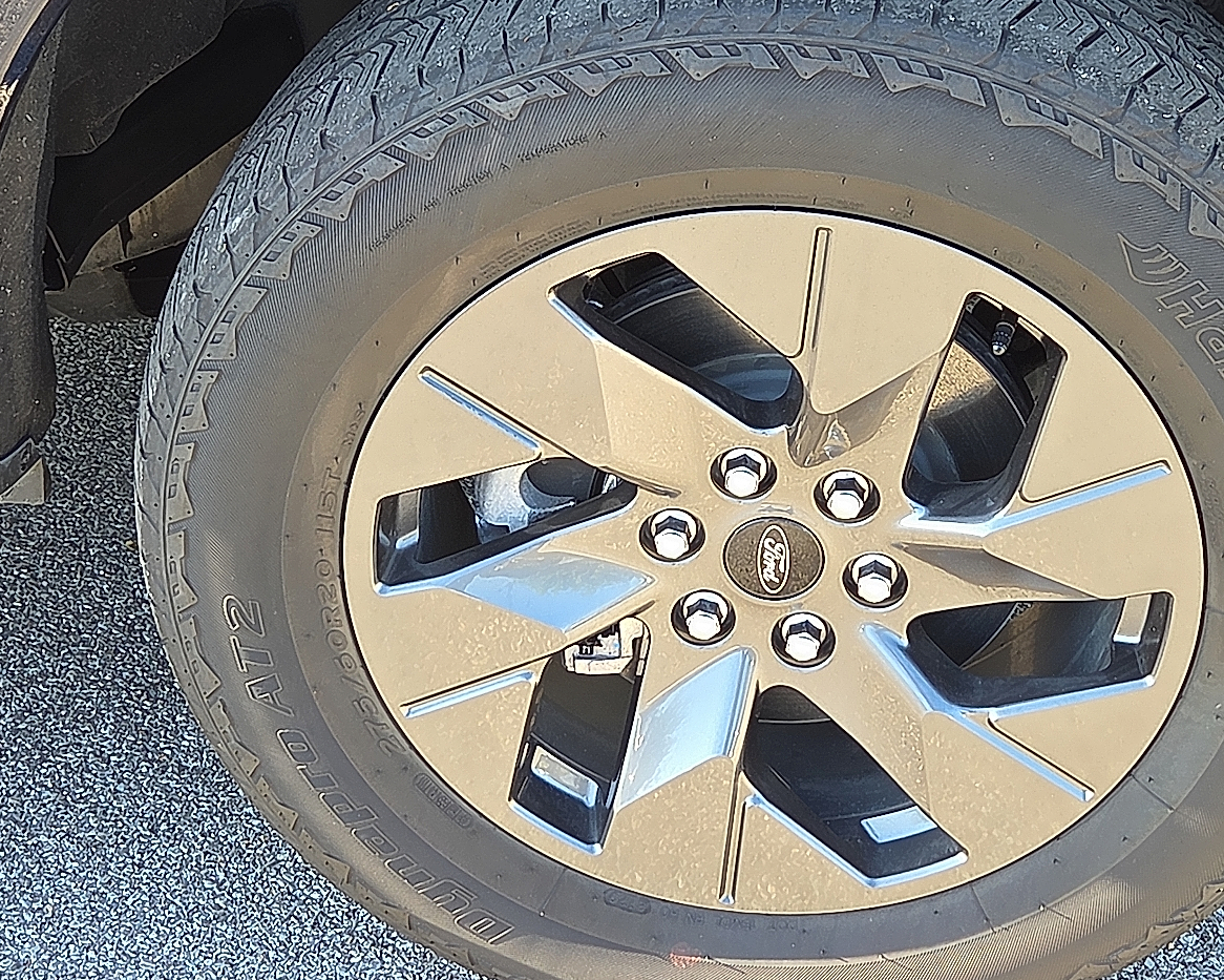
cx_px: 823
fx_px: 2572
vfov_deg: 21.5
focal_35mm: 71
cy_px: 414
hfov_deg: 26.6
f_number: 1.8
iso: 40
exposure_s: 1/119
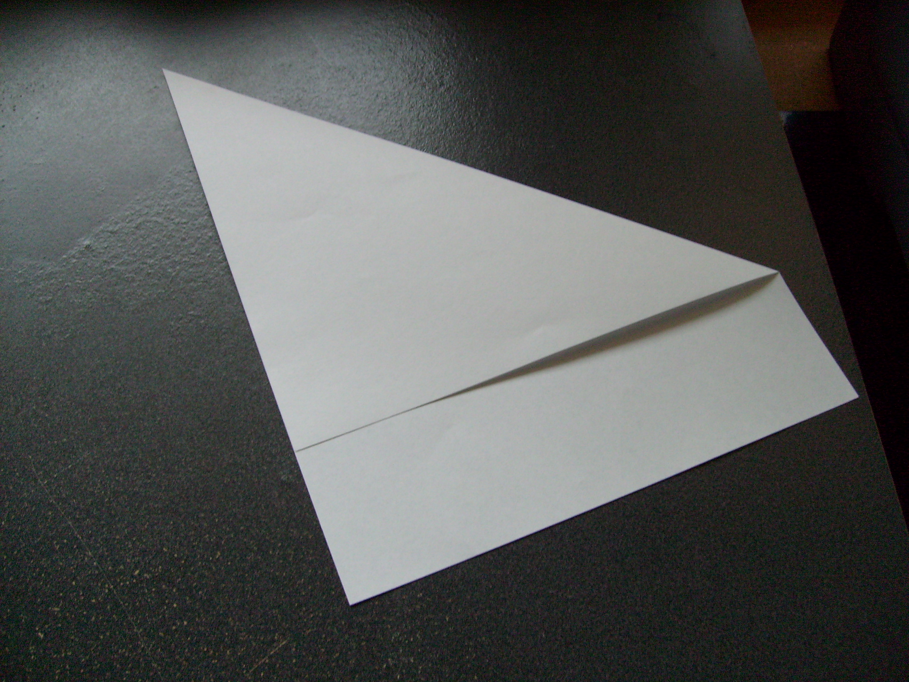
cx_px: 454
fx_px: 919
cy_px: 341
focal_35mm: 35
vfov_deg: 40.7
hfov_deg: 52.6
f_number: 2.8
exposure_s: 1/250
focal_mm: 5.8
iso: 80
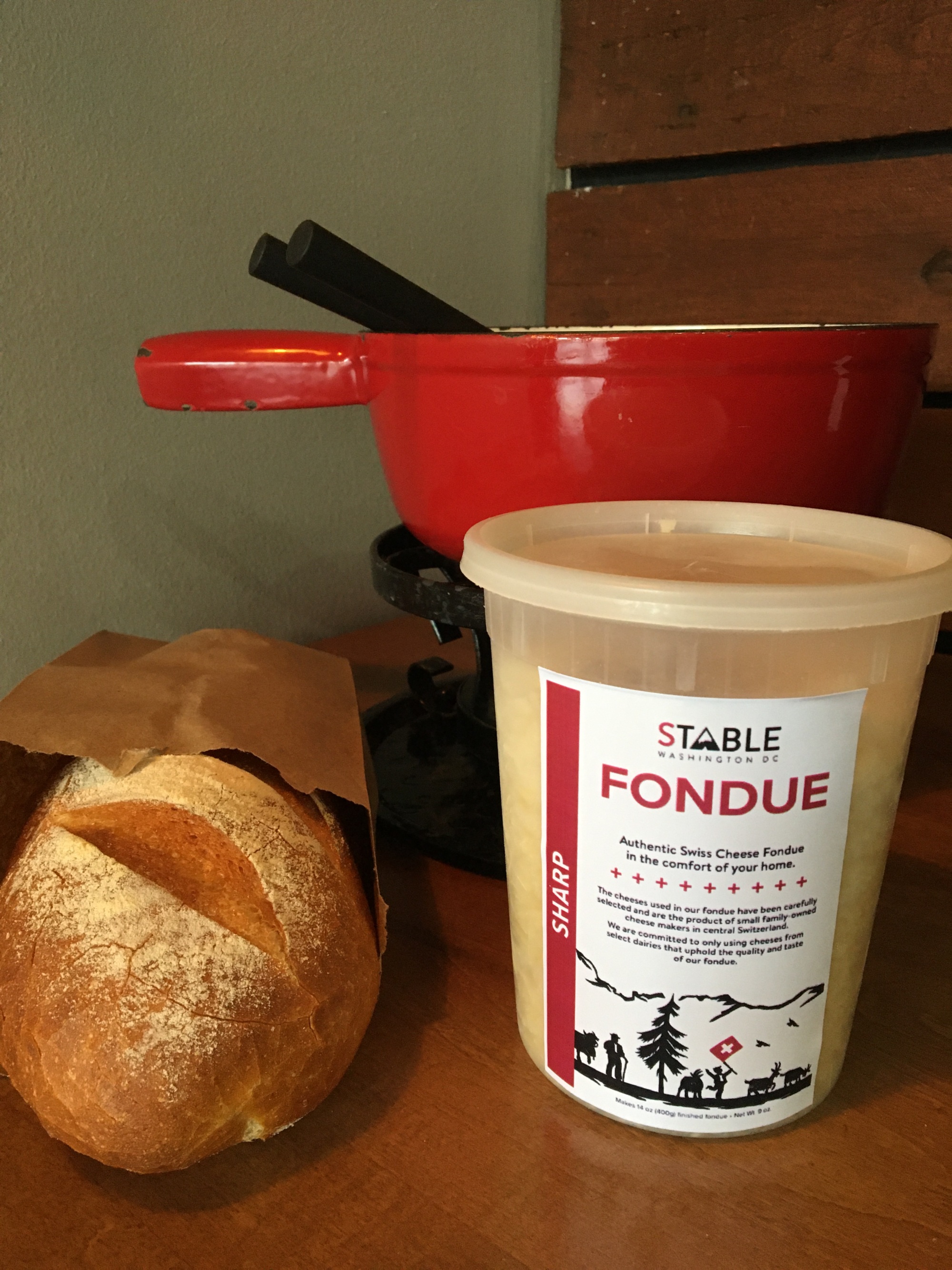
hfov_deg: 48.2
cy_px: 635
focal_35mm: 29
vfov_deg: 61.7
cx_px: 476
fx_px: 1063
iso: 160
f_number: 2.2
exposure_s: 1/30
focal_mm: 4.15
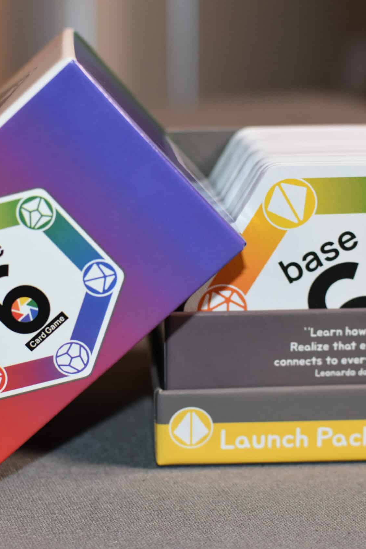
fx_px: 1216
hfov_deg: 17.1
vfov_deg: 25.4
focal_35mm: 80
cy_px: 277
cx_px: 158
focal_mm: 35
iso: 800
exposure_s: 1/60
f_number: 3.2
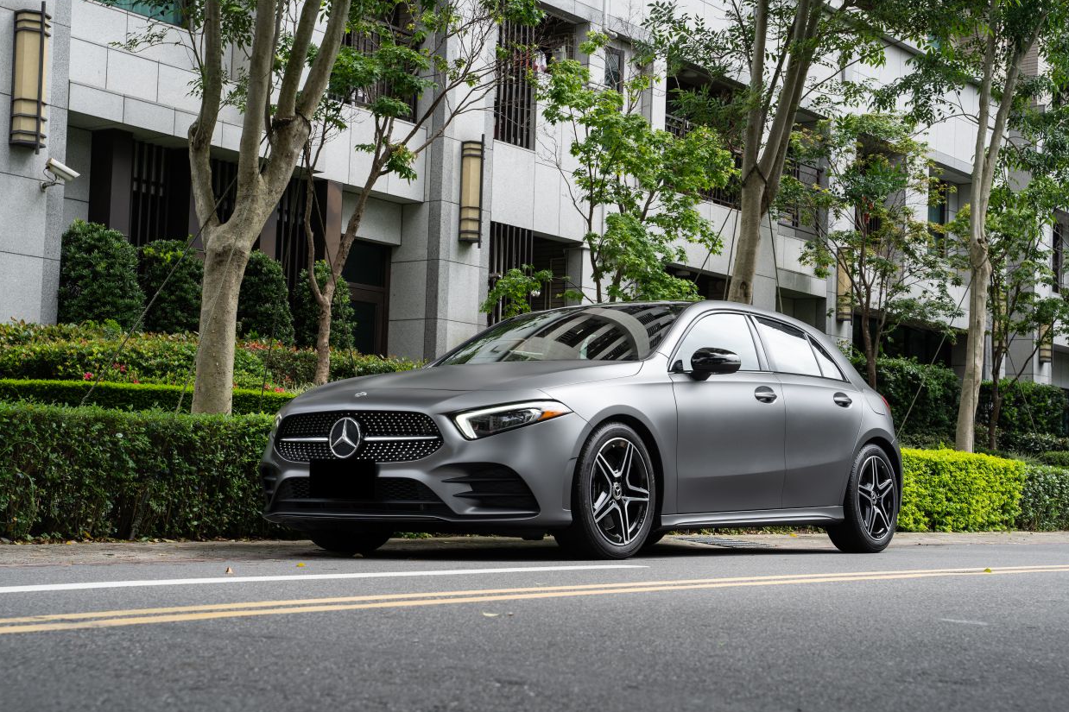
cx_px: 540
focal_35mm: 56
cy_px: 355
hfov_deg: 35.6
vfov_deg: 24.2
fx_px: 1663
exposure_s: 1/250
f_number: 8
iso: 250
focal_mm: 55
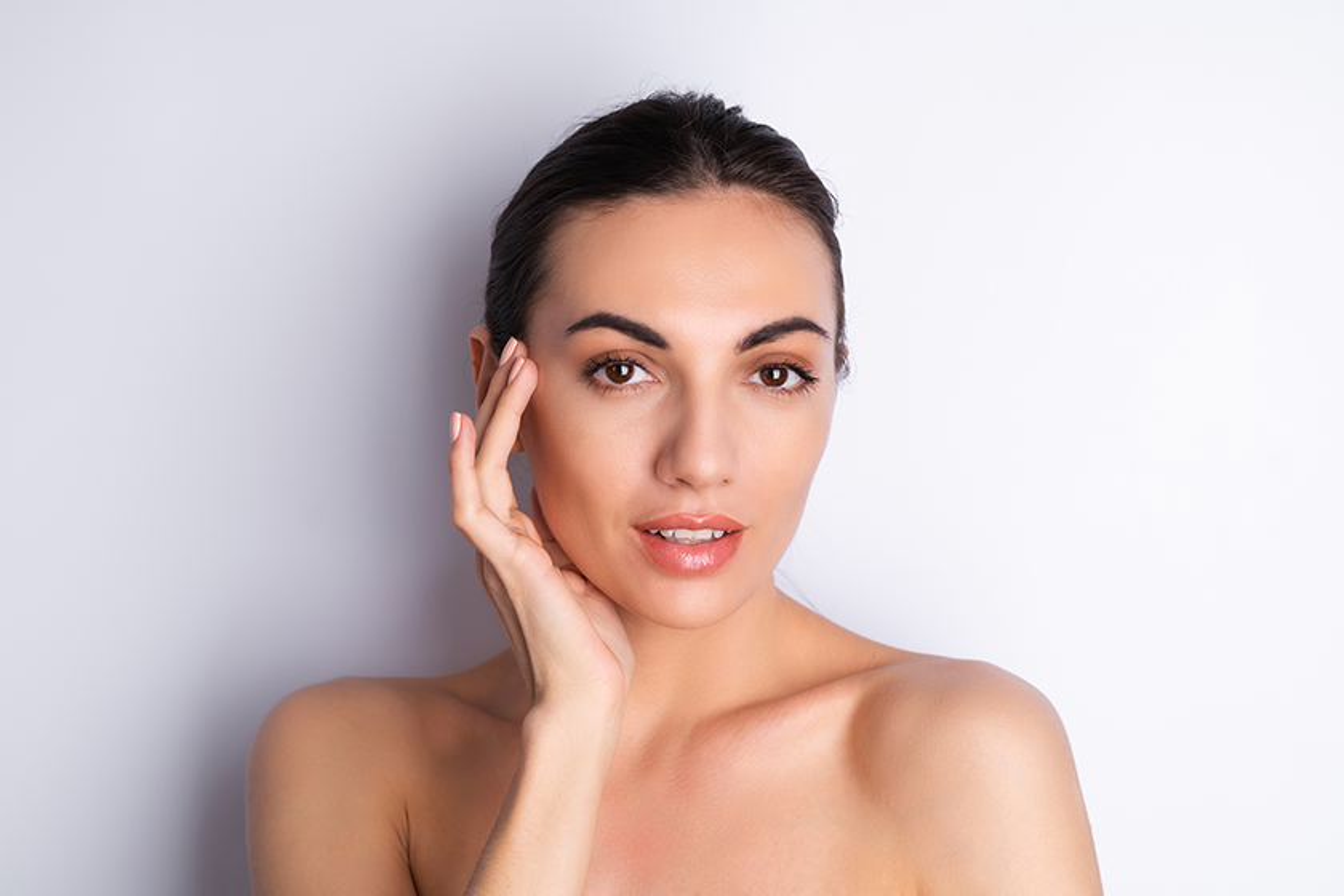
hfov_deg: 39.6
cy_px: 448
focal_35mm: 50
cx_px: 672
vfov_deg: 27.0
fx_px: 1867
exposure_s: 1/125
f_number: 4.5
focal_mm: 50
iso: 100
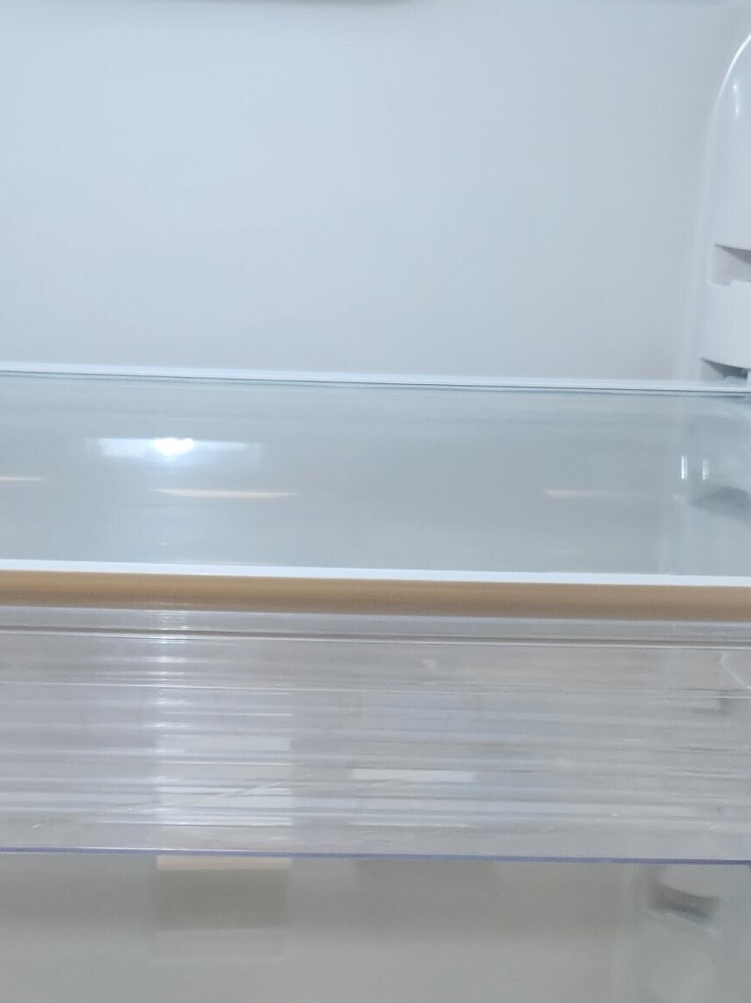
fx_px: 2286
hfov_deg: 18.6
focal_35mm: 79
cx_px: 252
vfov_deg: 24.4
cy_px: 767
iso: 80
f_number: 1.8
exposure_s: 1/120
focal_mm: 5.4
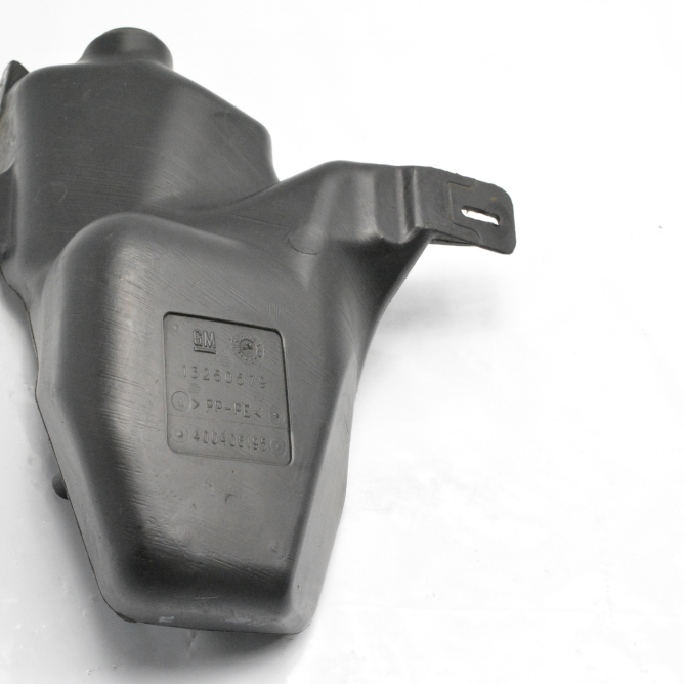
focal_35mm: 57
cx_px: 182
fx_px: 1266
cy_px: 338
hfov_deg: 29.8
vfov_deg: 30.2
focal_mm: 29
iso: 6400
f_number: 11
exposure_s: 1/500
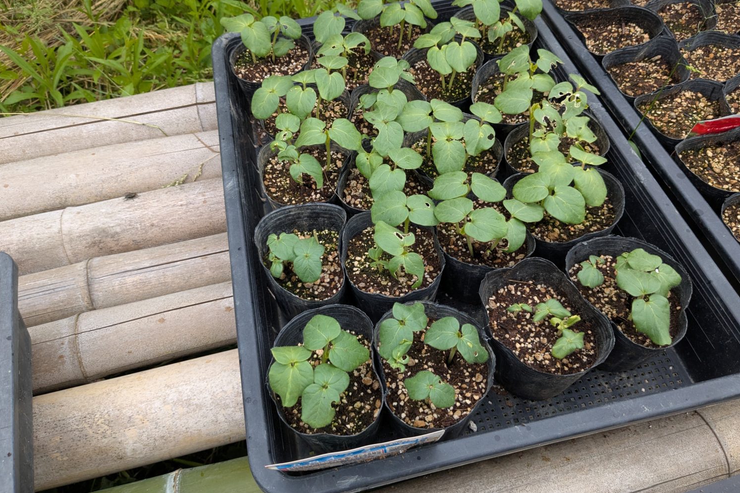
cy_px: 238
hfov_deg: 63.6
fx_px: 596
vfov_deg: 45.0
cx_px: 373
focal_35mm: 29
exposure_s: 1/615
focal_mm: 4.38
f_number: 1.73
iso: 58
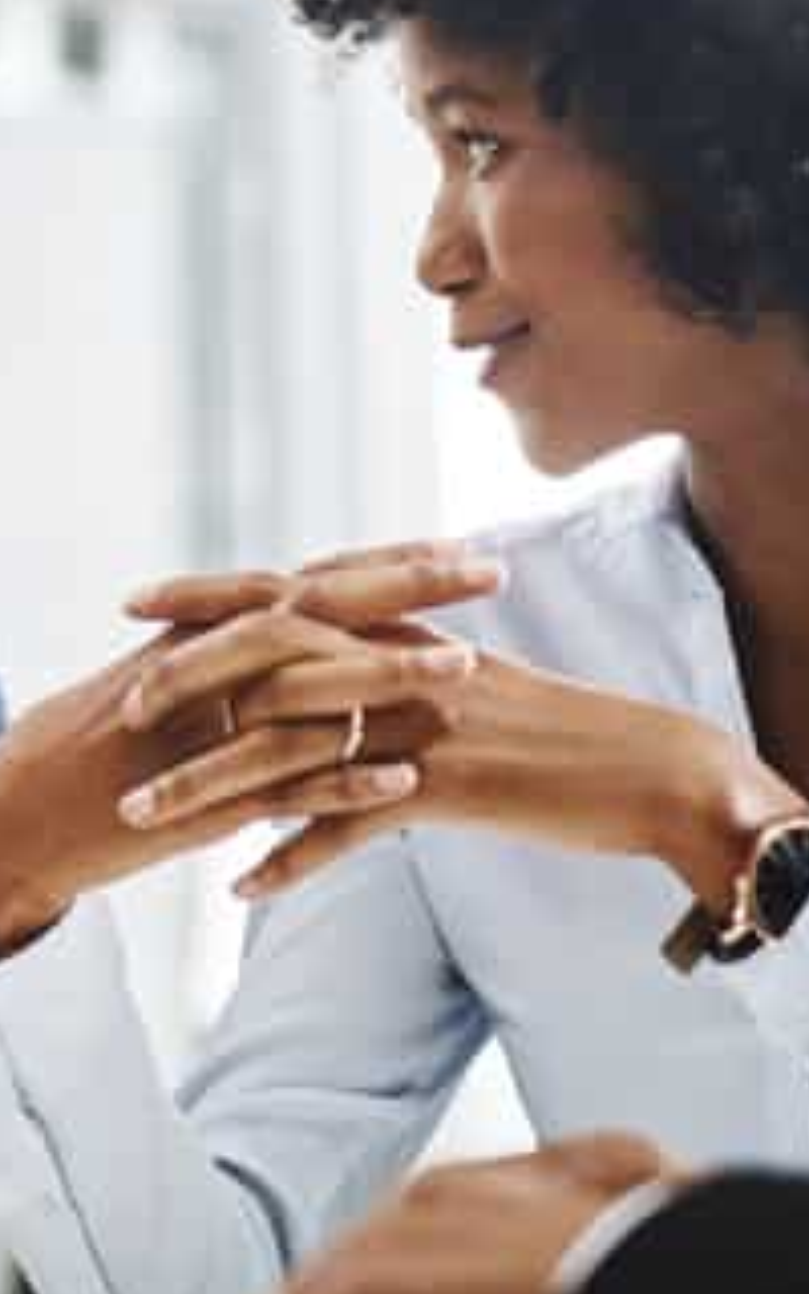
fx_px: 7055
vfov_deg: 10.4
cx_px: -720
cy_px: 95
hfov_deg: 6.4
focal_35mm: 200
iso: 200
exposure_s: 1/640
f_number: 2
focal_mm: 50
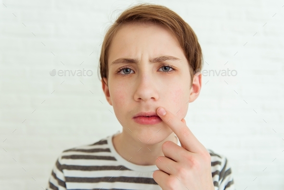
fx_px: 300
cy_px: 95
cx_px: 142
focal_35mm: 38
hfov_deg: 50.7
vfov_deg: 35.1
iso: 160
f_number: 3.2
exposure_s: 1/160
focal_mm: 38
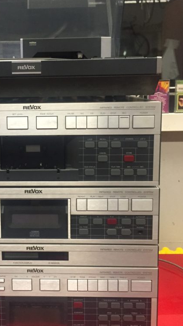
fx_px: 371
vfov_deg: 47.2
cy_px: 139
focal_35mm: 43
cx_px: 35
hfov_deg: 27.2
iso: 250
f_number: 2.2
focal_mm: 4.15
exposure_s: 1/25
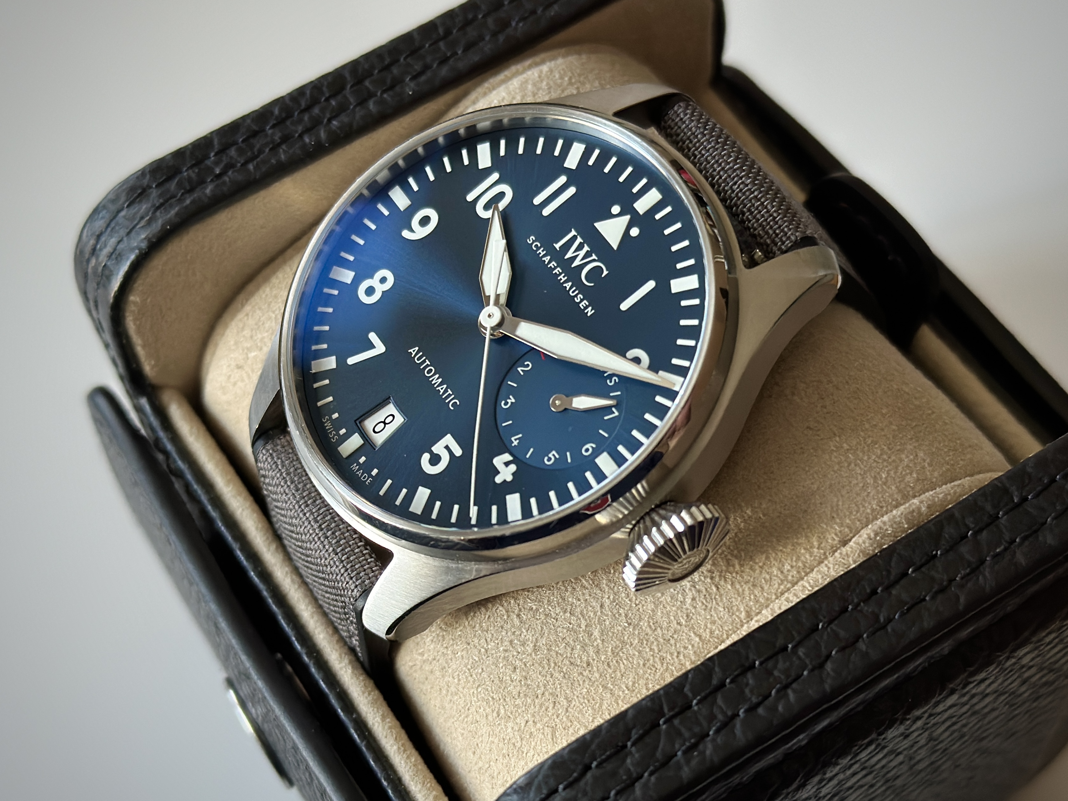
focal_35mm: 48
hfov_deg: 39.7
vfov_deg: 30.3
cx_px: 534
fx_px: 1481
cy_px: 400
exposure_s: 1/60
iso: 250
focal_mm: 6.86
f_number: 1.78
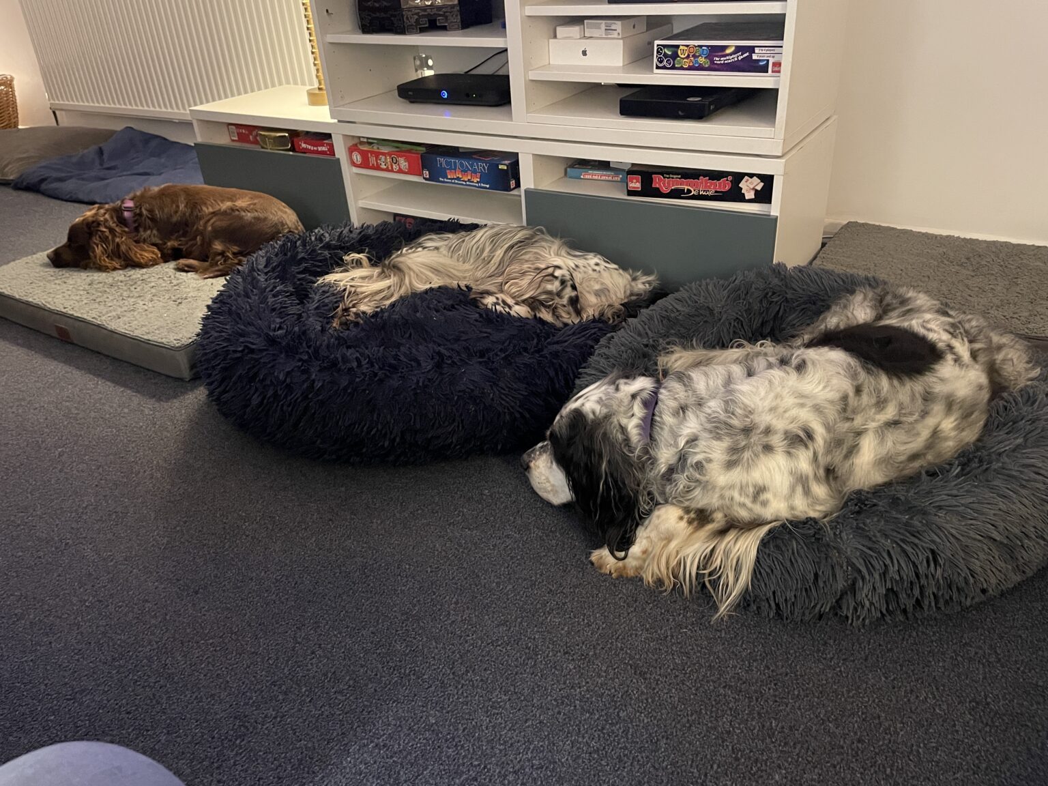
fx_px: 787
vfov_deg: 53.1
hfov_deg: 67.3
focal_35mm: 26
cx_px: 524
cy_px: 393
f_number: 1.6
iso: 640
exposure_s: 1/25
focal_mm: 4.2
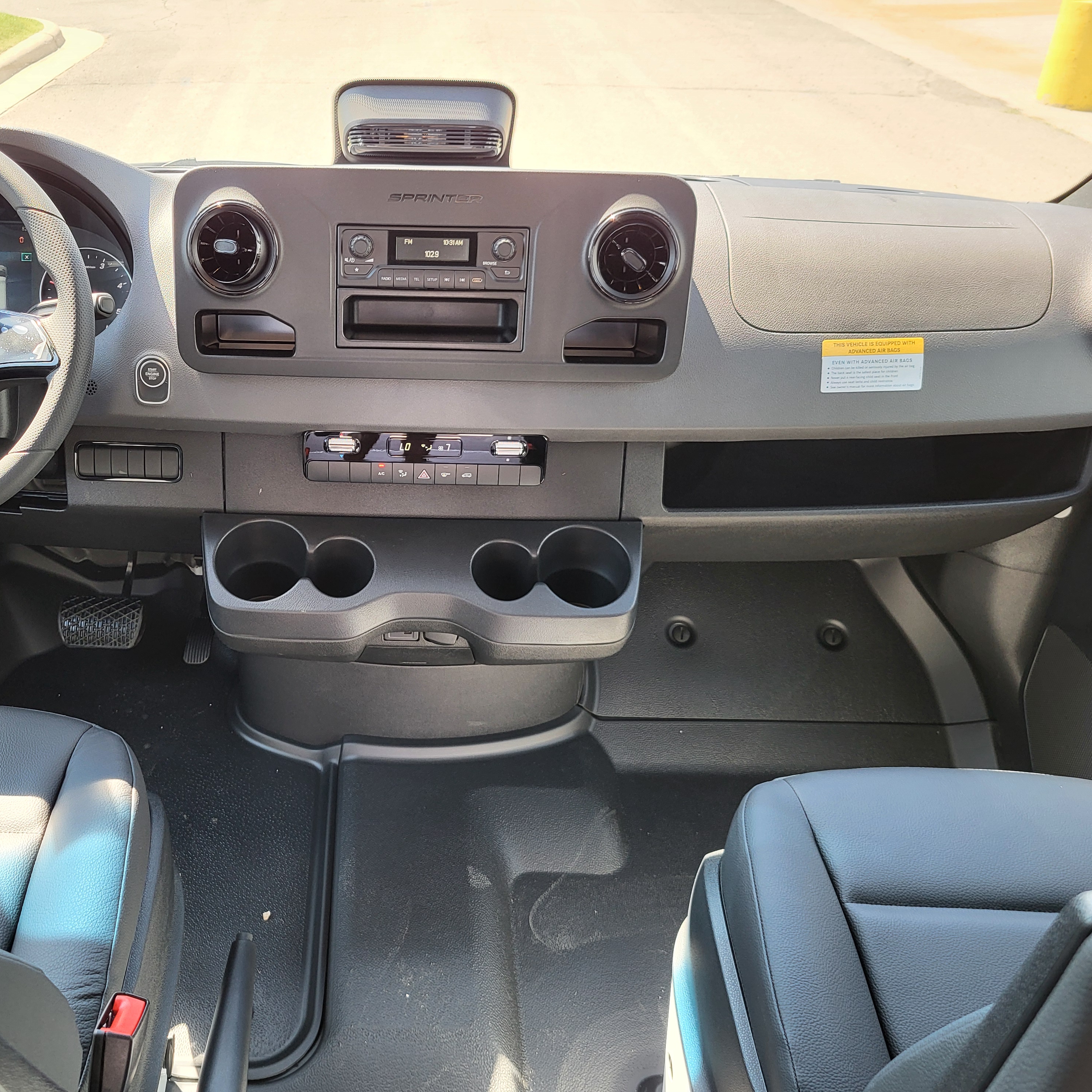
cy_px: 552
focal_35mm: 31
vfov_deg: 52.5
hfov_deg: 51.7
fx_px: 1106
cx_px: 374
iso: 64
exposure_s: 1/100
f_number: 1.8
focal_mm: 5.4
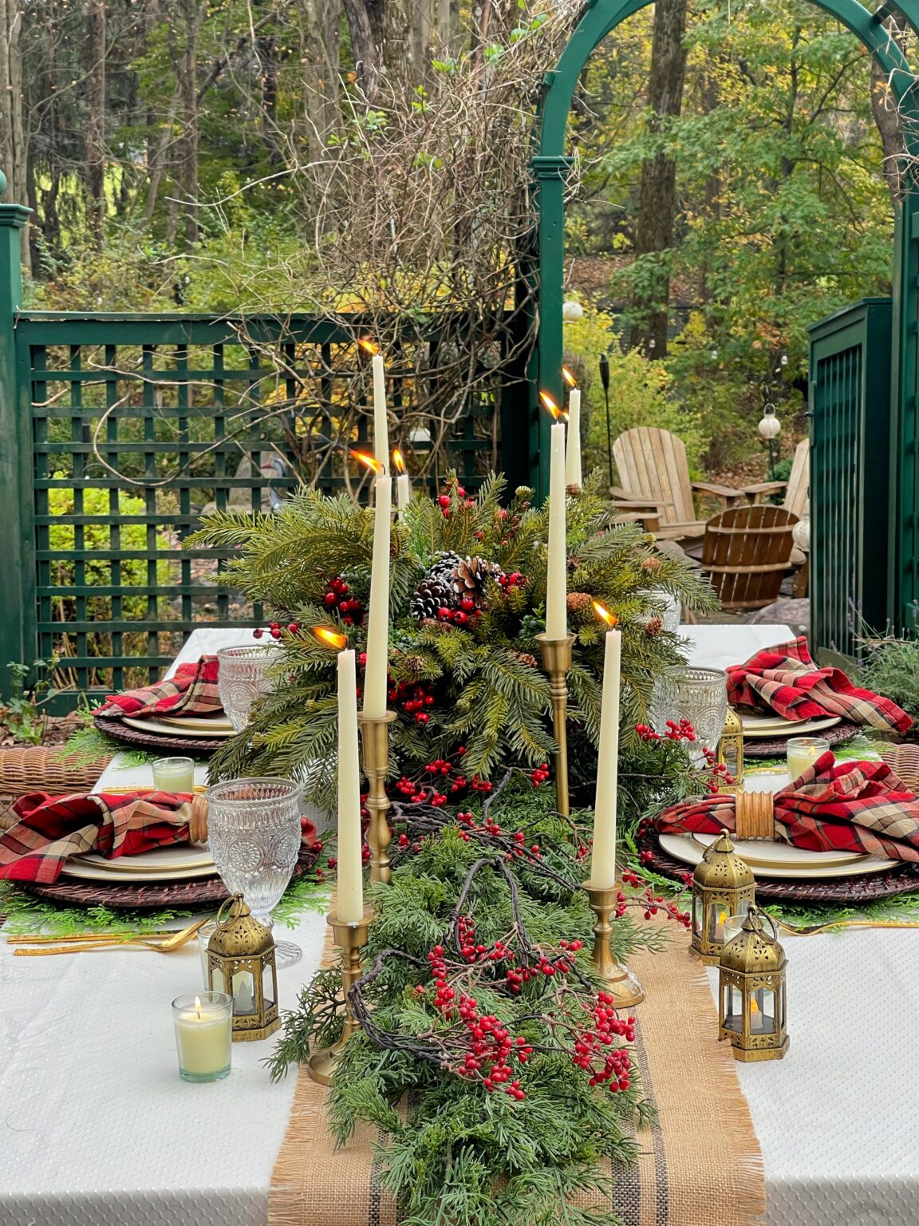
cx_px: 460
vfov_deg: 30.3
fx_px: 2265
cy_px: 613
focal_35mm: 64
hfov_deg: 22.9
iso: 25
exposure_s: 1/99
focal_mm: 7.5
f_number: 2.2
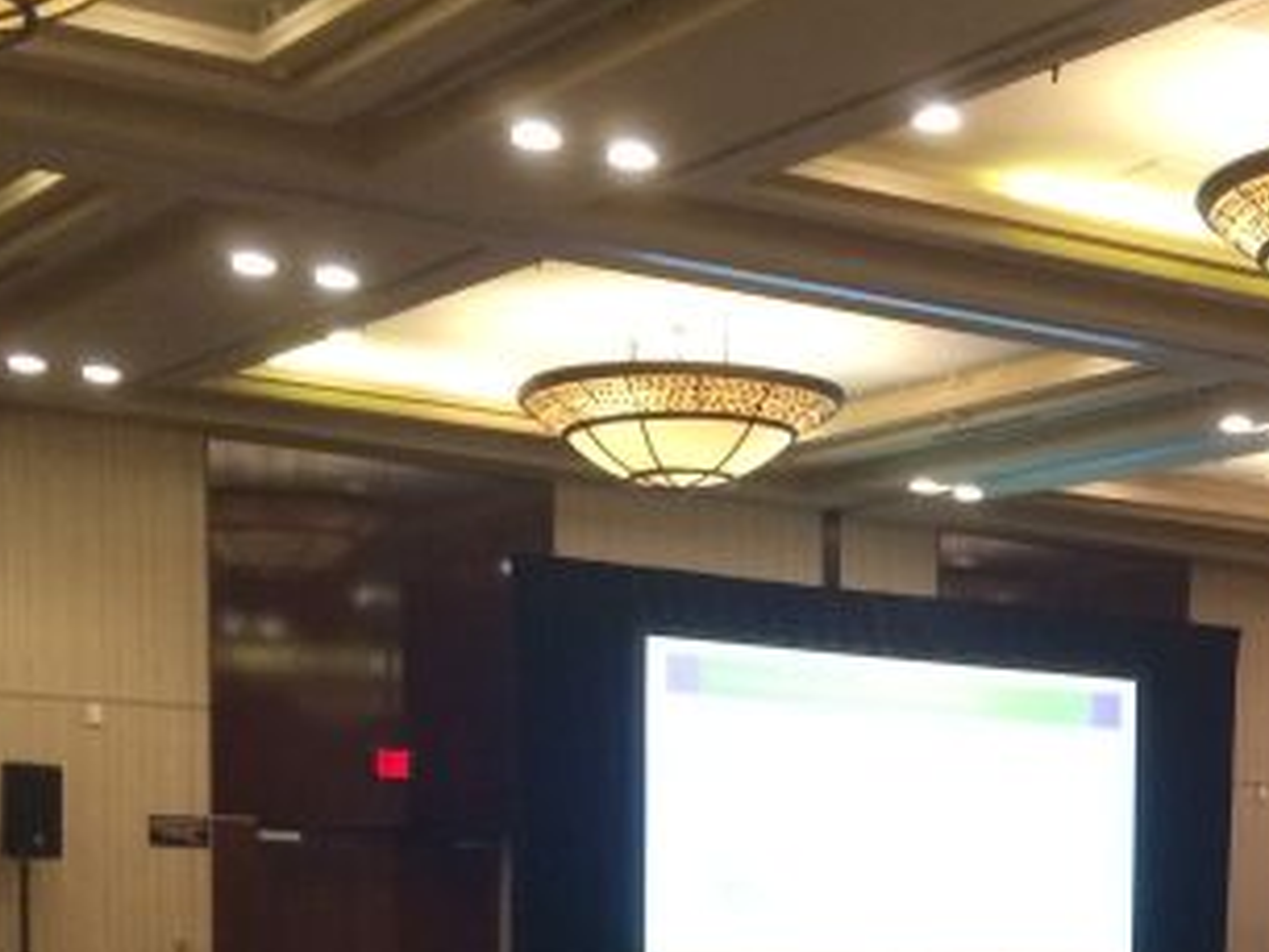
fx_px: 2971
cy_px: 1247
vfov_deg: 17.1
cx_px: 1309
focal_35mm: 81
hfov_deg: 23.0
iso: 250
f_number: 2.2
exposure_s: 1/20
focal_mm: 4.15
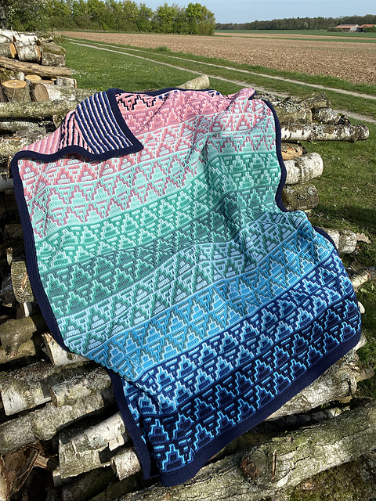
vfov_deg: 67.3
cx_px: 188
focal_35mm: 26
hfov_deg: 53.1
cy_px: 250
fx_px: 377
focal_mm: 4.25
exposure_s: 1/4115
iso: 32
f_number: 1.8
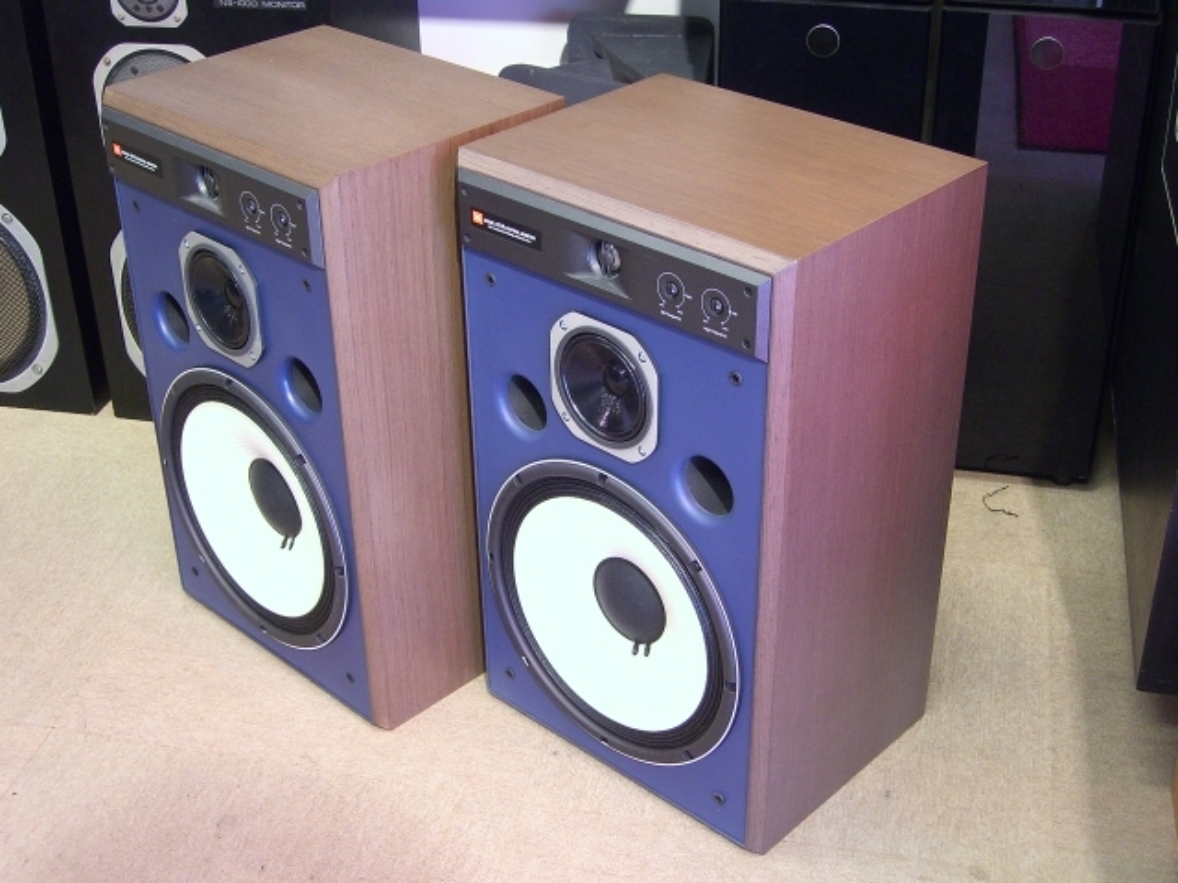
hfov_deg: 41.2
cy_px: 442
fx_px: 1565
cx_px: 589
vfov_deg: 31.5
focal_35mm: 46
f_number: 3.1
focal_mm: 9.5
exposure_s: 1/15
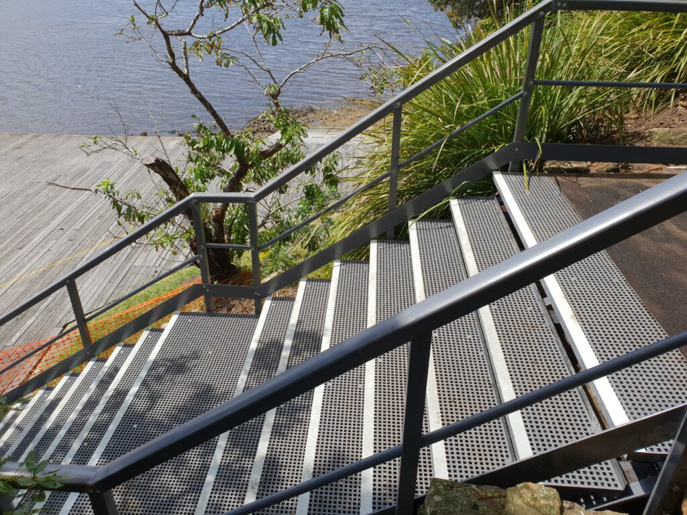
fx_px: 516
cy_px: 258
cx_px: 344
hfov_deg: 67.3
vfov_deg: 53.1
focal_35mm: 26
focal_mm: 4.3
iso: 50
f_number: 2.4
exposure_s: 1/1290
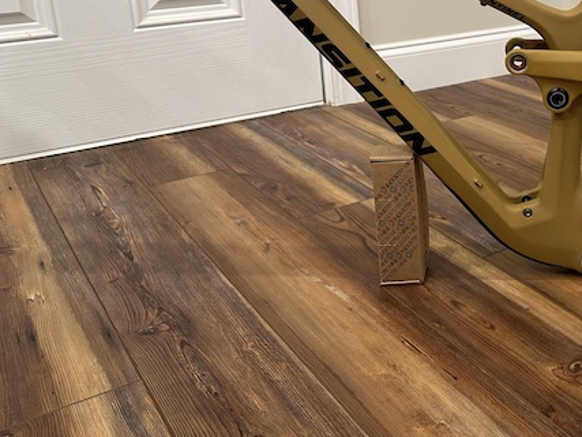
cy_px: 100
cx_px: 533
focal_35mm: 45
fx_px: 756
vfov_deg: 31.5
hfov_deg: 38.9
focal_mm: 6.86
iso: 160
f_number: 1.78
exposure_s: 1/60
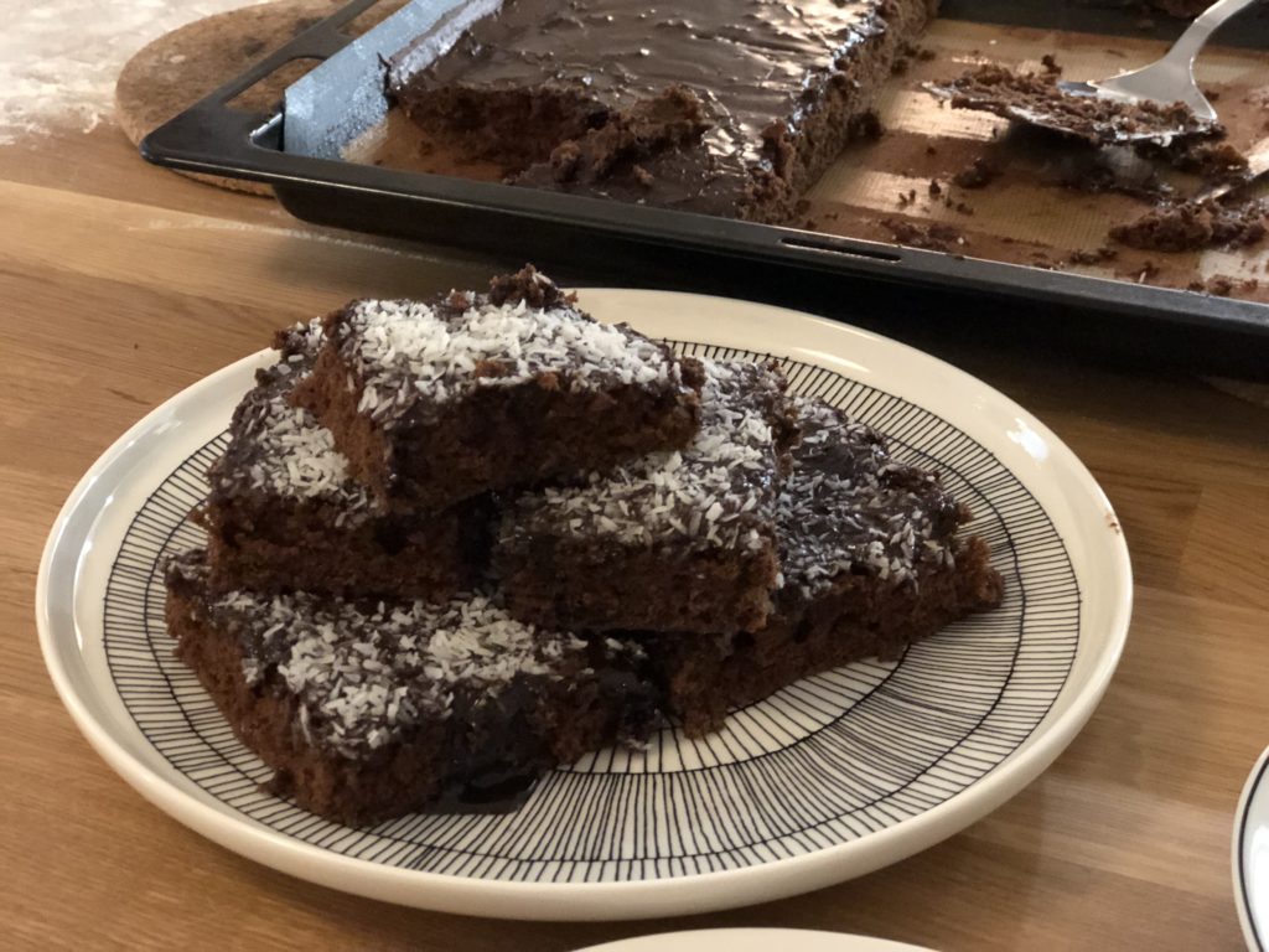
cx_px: 634
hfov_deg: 33.8
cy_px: 476
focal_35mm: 57
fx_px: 2090
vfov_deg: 25.7
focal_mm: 6.6
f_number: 2.8
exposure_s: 1/33
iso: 1250
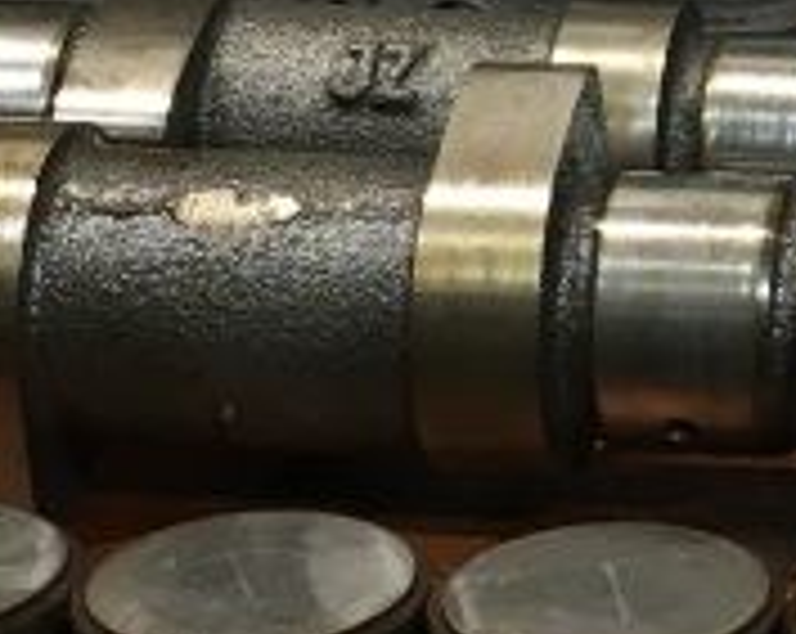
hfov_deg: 11.4
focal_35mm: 164
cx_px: 1075
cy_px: -54
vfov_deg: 9.3
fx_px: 3857
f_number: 2.2
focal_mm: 4.15
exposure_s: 1/40
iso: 32
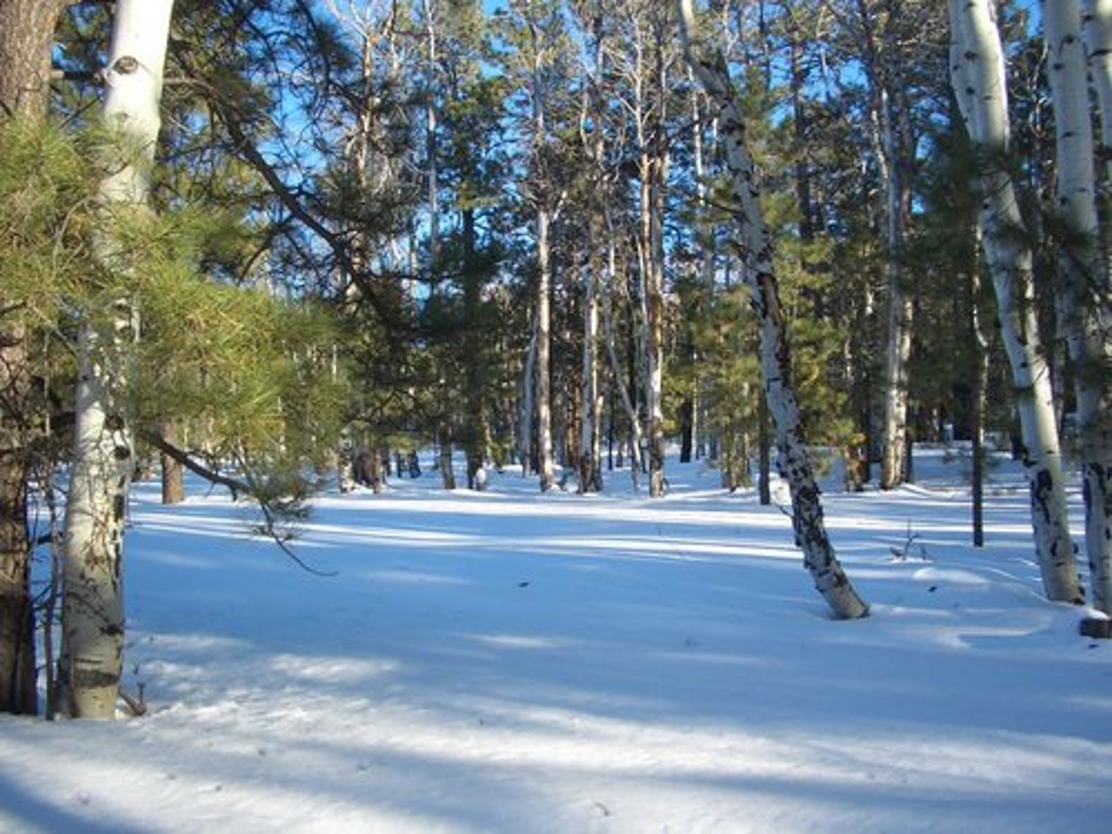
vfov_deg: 40.7
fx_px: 1124
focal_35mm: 35
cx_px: 556
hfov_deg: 52.6
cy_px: 417
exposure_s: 1/400
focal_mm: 5.8
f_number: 2.6
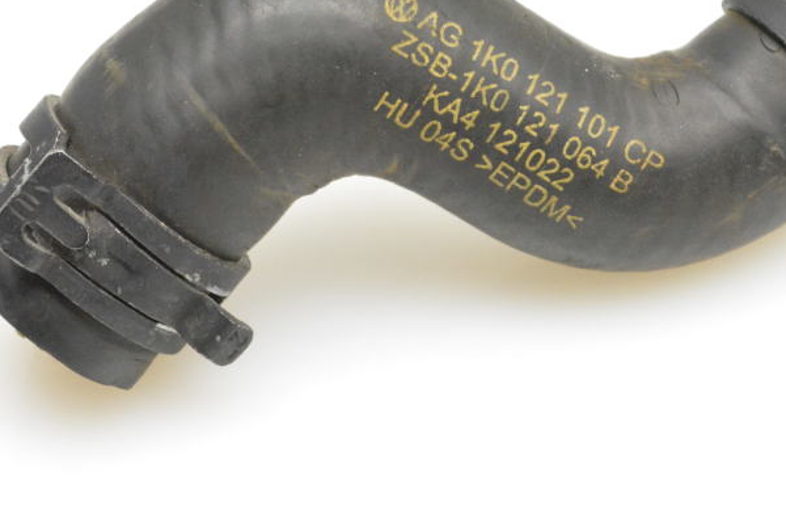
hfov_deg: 14.6
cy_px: 107
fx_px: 3073
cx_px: 460
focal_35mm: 141
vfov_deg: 9.7
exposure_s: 1/320
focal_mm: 55
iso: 6400
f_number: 9
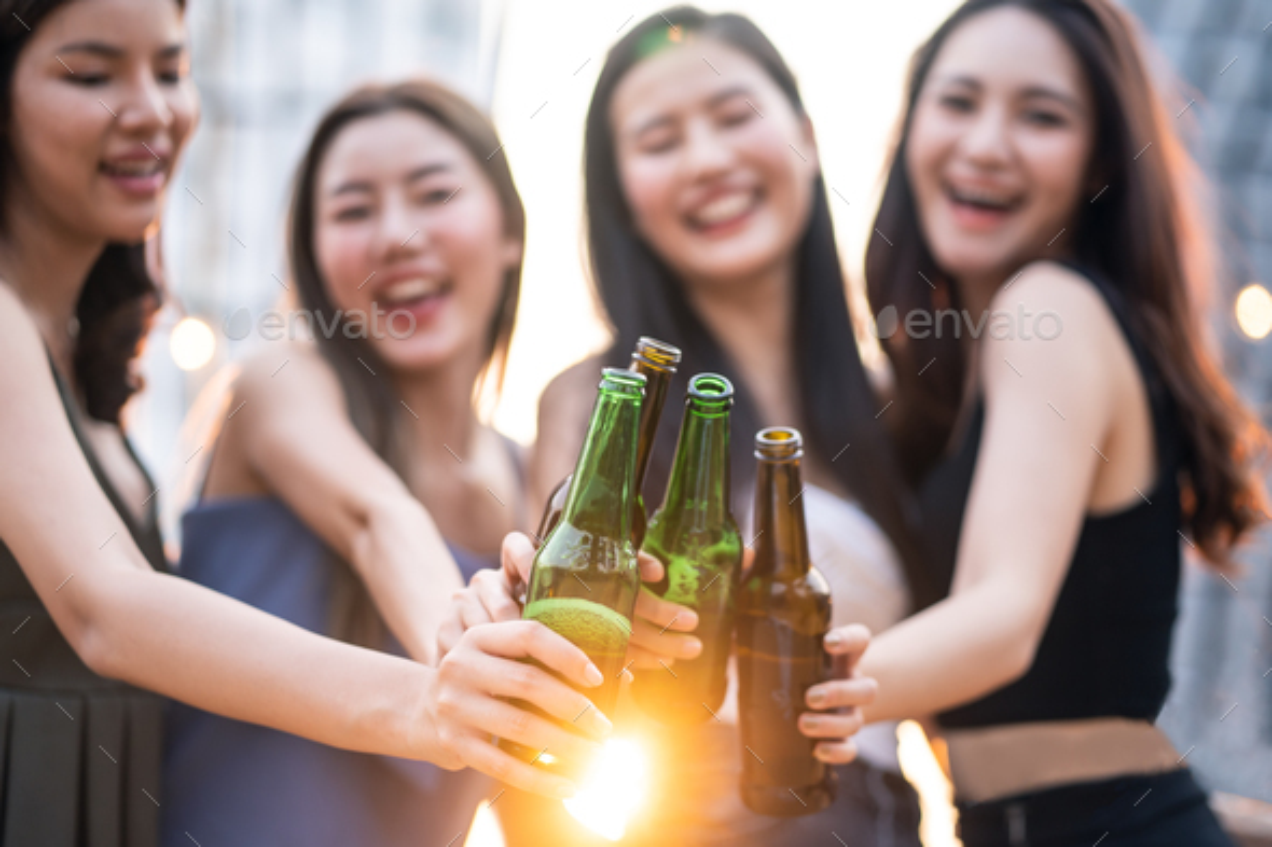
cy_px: 424
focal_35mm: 85
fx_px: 3002
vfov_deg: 16.1
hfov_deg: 23.9
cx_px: 636
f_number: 2.2
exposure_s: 1/500
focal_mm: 85
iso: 320
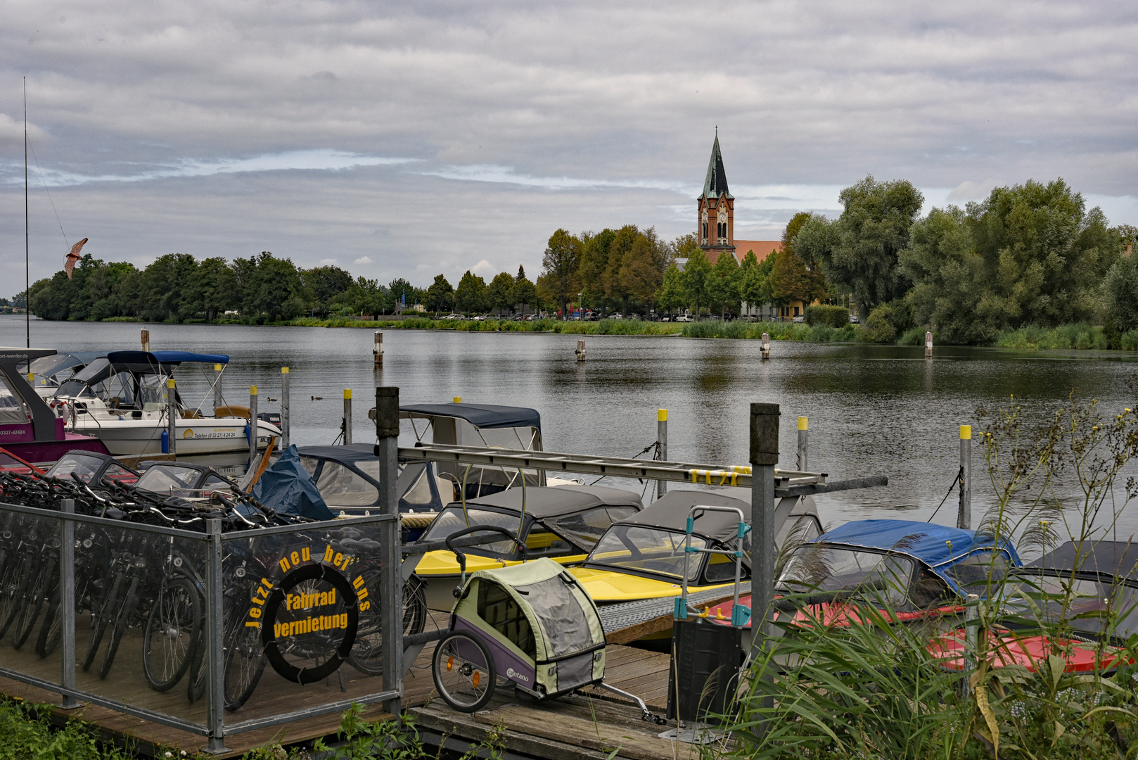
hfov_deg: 41.1
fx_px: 1518
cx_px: 569
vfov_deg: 28.1
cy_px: 380
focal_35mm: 48
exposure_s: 1/400
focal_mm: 48
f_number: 10
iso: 250
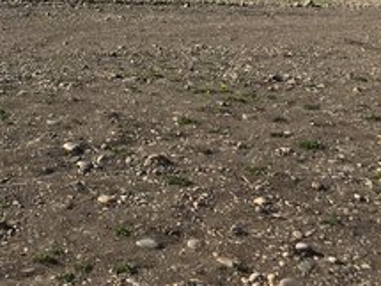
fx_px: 792
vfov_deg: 19.4
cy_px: -44
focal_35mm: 72
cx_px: -31
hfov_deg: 25.2
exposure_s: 1/2024
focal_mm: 4.15
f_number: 2.2
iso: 25
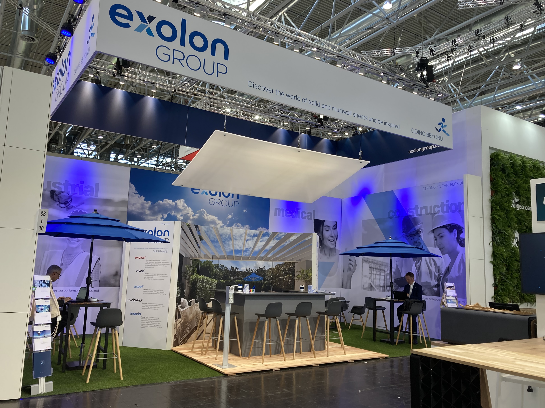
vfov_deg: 48.2
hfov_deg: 61.7
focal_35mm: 29
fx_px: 457
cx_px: 278
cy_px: 210
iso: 64
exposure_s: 1/100
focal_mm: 3.99
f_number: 1.8
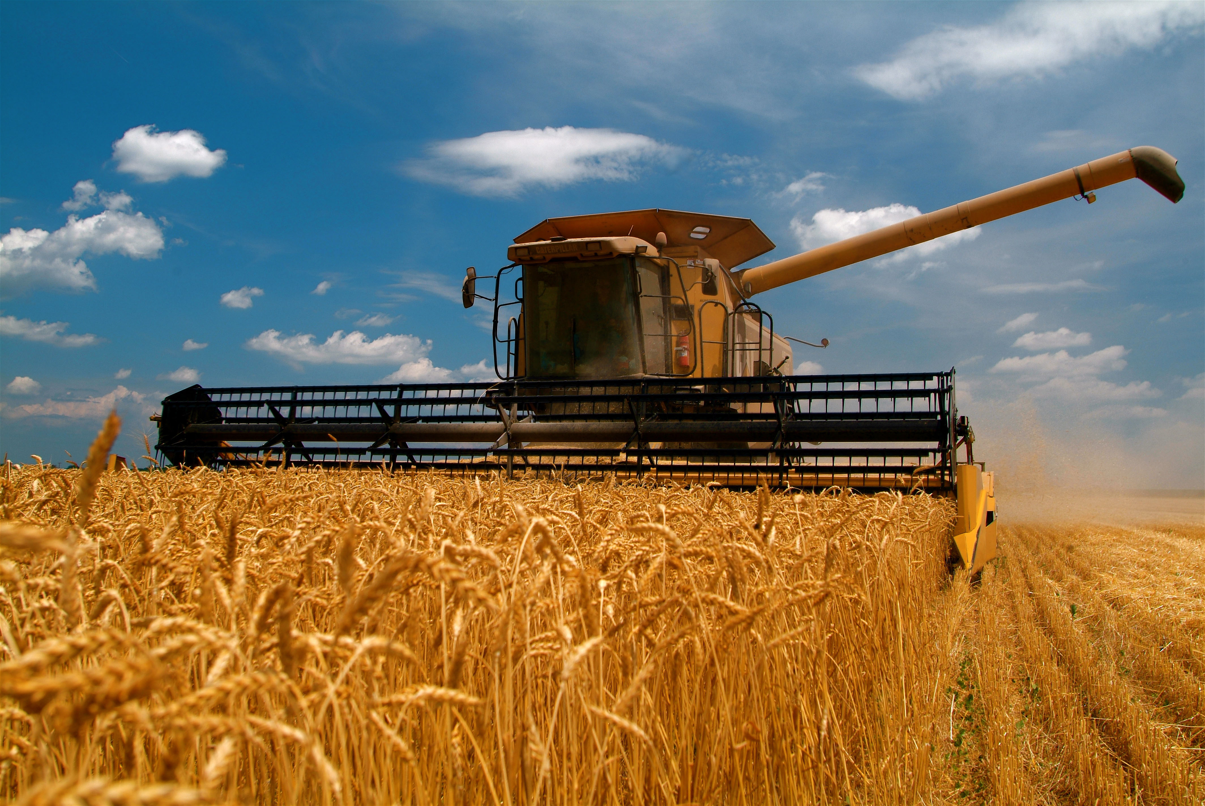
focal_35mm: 30
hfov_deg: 61.9
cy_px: 403
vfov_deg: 43.7
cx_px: 602
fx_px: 1005
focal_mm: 20
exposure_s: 1/90
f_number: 6.7
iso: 100
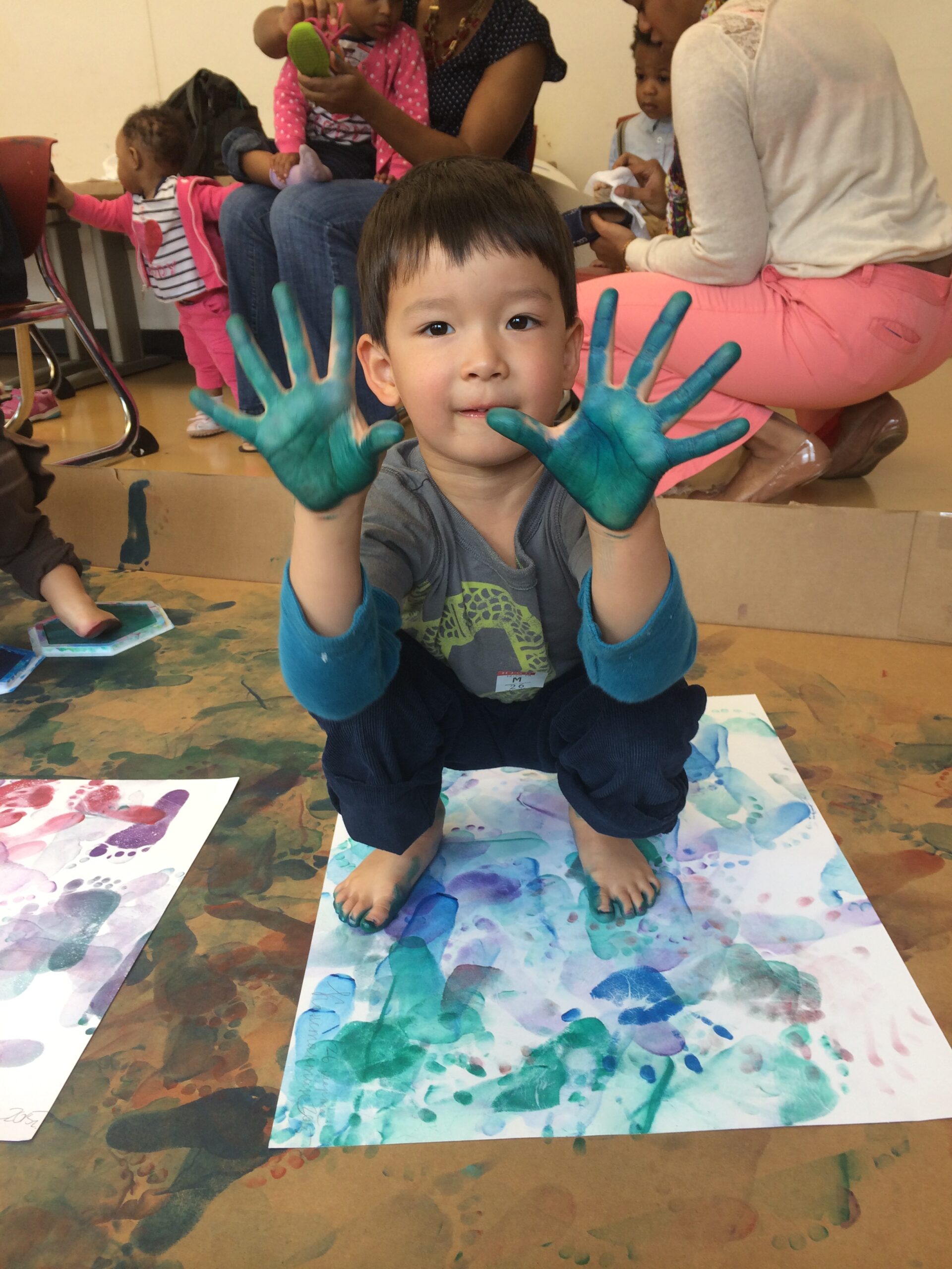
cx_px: 476
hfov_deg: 46.8
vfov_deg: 60.0
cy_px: 634
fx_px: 1100
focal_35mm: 30
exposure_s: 1/60
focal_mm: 4.12
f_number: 2.2
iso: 50
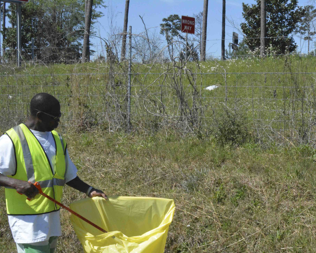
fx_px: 636
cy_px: 195
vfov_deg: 22.2
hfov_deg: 27.0
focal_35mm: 68
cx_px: 280
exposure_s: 1/1600
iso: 3200
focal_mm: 26
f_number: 20
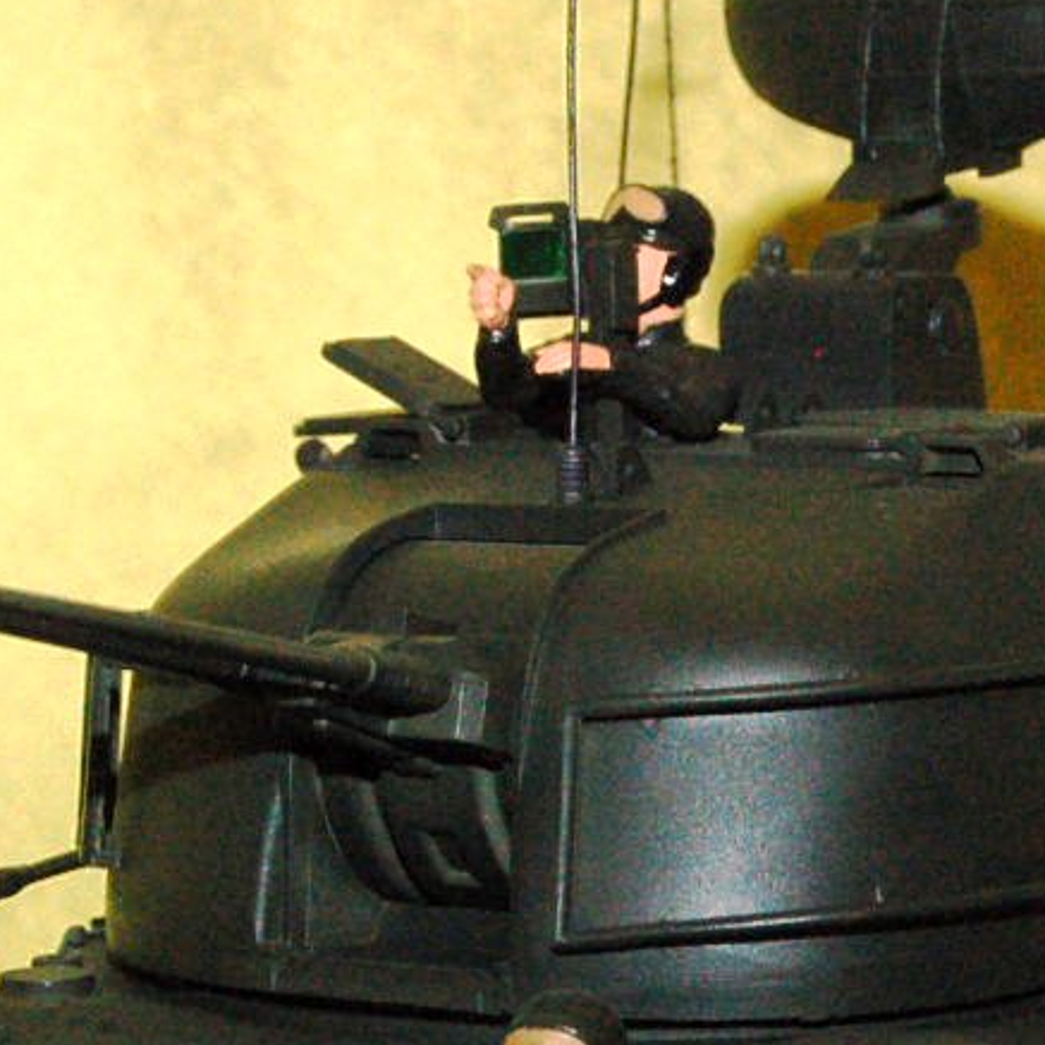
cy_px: 806
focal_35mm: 197
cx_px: 562
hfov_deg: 8.9
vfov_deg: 8.8
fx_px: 6744
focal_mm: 45
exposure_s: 1/125
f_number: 10
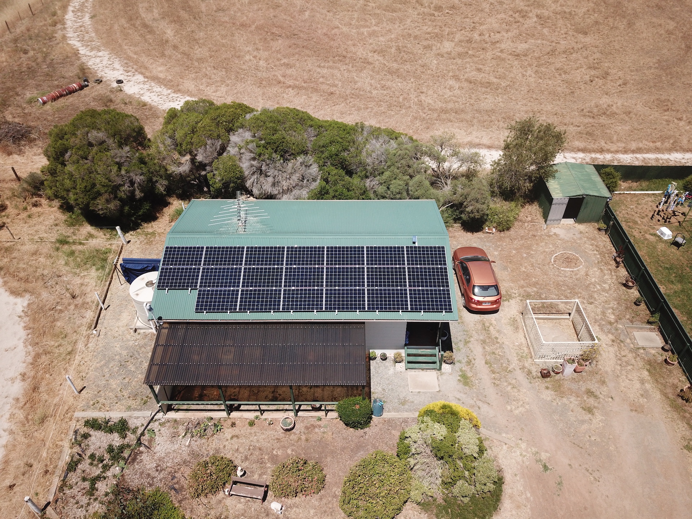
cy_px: 260
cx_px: 346
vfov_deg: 53.1
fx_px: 520
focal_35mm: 26
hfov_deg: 67.3
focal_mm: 4.7
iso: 113
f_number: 2.2
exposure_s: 1/100
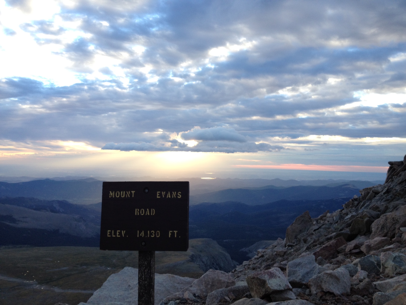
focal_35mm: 35
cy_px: 152
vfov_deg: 40.7
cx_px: 203
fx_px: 411
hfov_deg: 52.6
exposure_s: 1/120
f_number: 2.4
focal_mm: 4.28
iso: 64
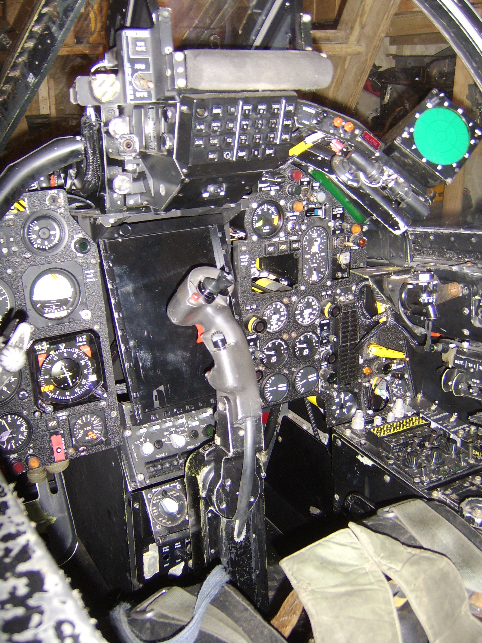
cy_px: 322
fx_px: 576
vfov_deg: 58.4
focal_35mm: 31
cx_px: 241
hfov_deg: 45.4
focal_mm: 8.13
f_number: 2.7
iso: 141
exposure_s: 1/30
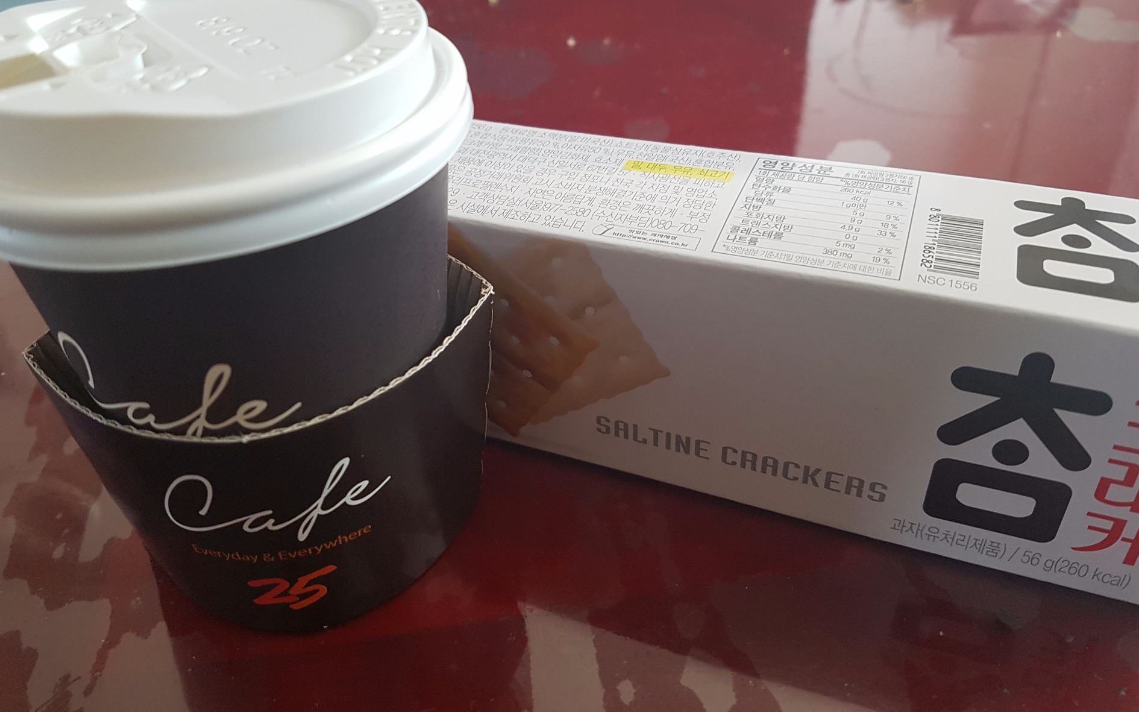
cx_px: 563
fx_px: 869
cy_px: 311
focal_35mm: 28
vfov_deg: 44.4
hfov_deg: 66.5
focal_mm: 4.2
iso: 160
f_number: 1.7
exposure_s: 1/30
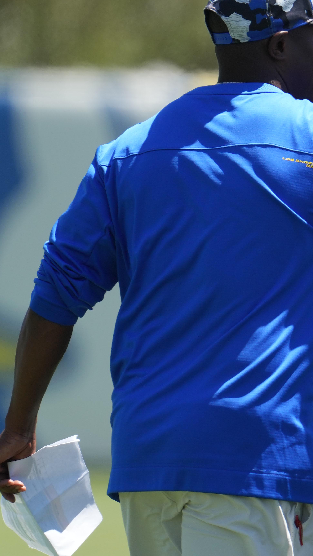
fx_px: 32561
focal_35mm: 2207
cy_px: 259
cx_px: 643
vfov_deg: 1.0
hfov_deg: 0.6
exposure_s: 1/800
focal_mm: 840
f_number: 6.3
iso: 400
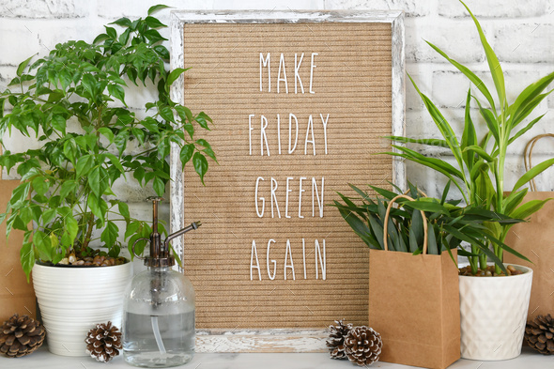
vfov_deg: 22.6
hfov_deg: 33.4
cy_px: 184
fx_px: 923
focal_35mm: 60
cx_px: 277
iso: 200
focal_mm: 40
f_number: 6.3
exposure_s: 1/60
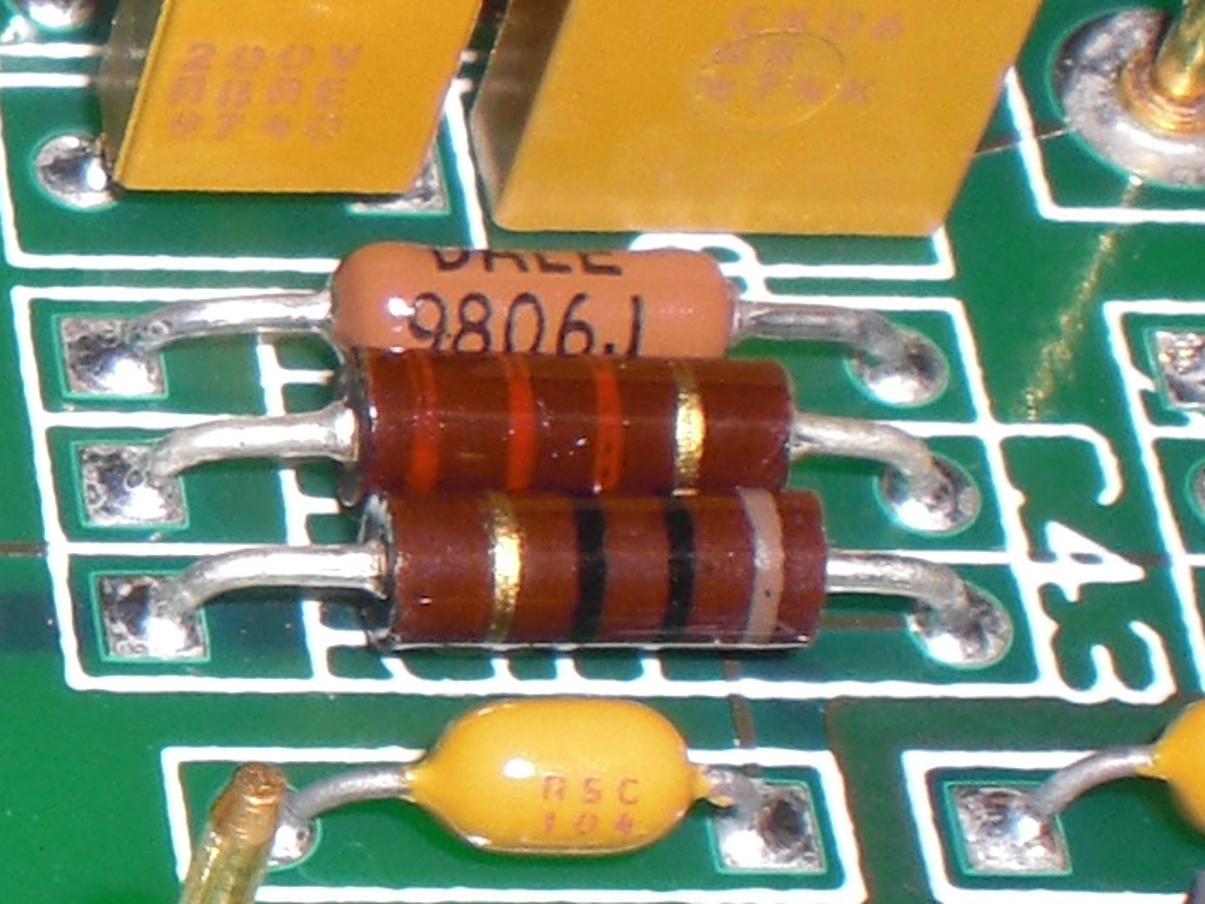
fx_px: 6163
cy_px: 868
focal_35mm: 177
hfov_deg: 10.4
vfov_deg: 8.4
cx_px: -1055
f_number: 5.6
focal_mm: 6.3
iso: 64
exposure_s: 1/60
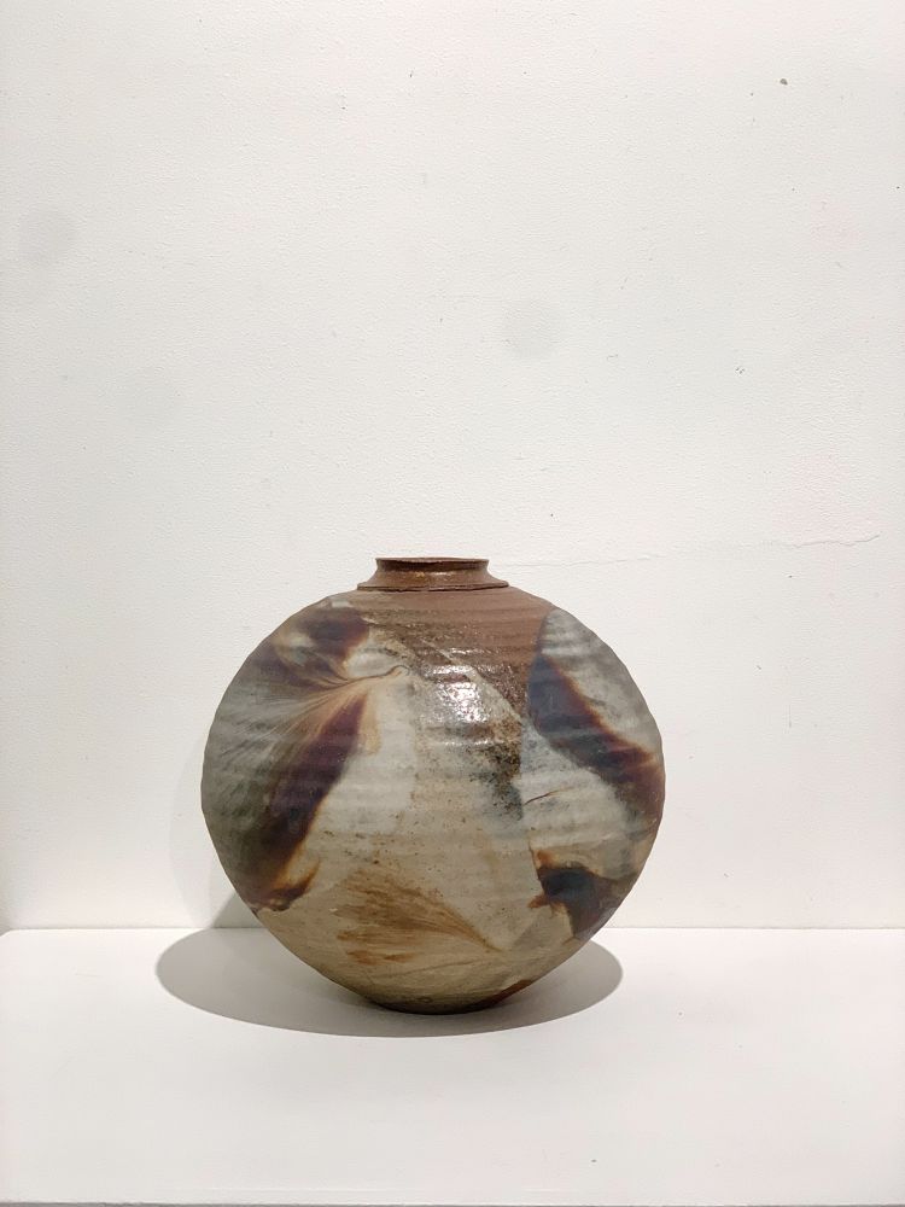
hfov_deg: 28.0
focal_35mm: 52
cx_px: 452
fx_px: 1813
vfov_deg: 36.8
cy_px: 604
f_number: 2.4
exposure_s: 1/100
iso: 100
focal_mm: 6
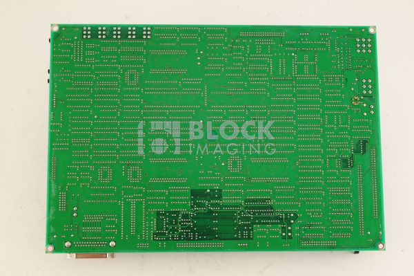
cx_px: 207
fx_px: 575
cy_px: 138
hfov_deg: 39.6
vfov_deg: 26.9
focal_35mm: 50
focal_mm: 50
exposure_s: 1/160
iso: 1600
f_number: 13
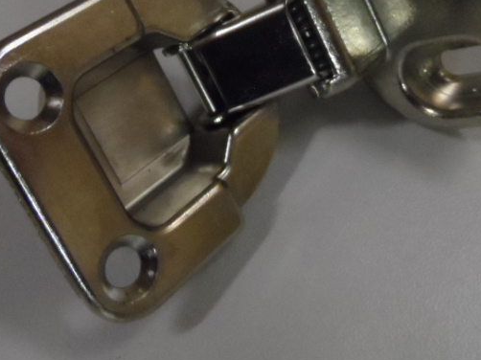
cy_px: 59
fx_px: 681
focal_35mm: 49
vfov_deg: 28.8
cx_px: 239
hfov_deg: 38.9
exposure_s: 1/30
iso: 800
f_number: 3.2
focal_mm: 4
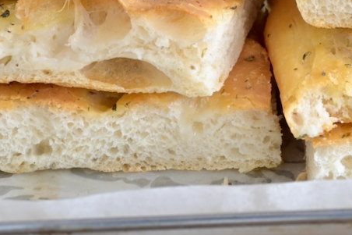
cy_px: -11
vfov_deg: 10.4
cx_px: 280
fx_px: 1271
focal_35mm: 130
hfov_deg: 15.7
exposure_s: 1/30
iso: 400
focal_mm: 33
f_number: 5
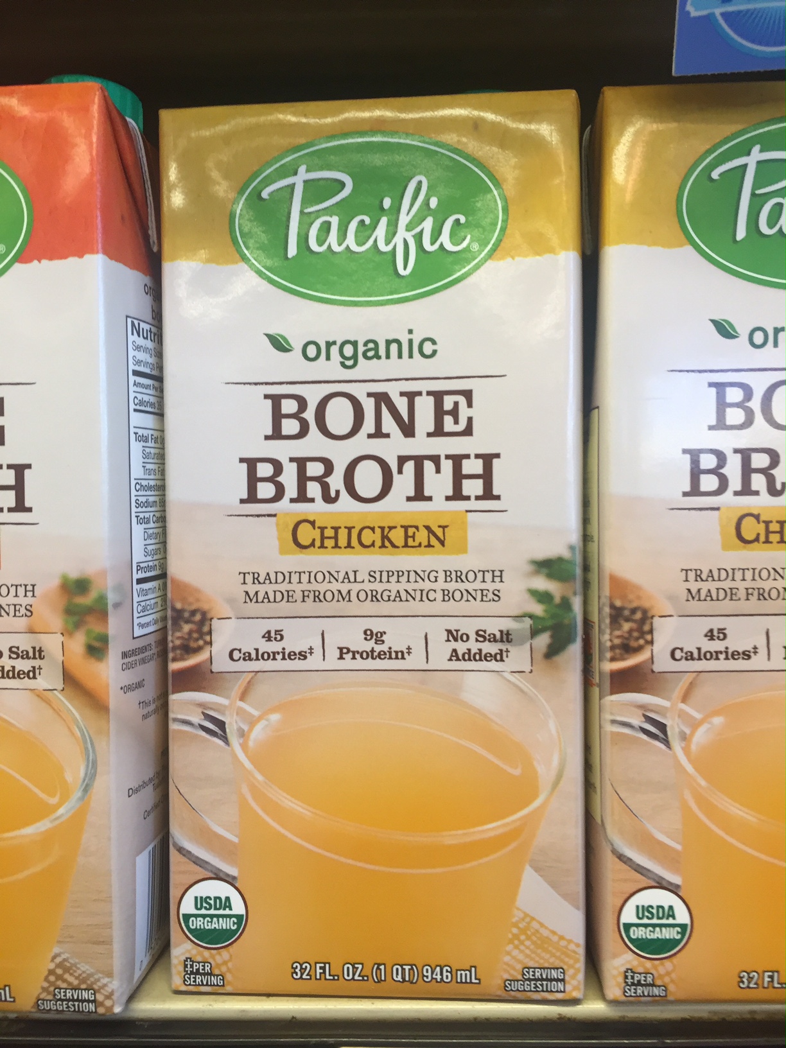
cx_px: 393
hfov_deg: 48.2
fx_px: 878
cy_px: 524
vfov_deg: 61.7
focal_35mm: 29
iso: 64
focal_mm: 4.15
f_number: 2.2
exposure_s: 1/30
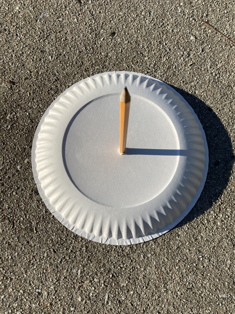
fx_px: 253
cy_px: 157
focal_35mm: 28
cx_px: 118
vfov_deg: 63.4
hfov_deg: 49.7
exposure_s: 1/2208
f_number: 1.8
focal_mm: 3.99
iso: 20
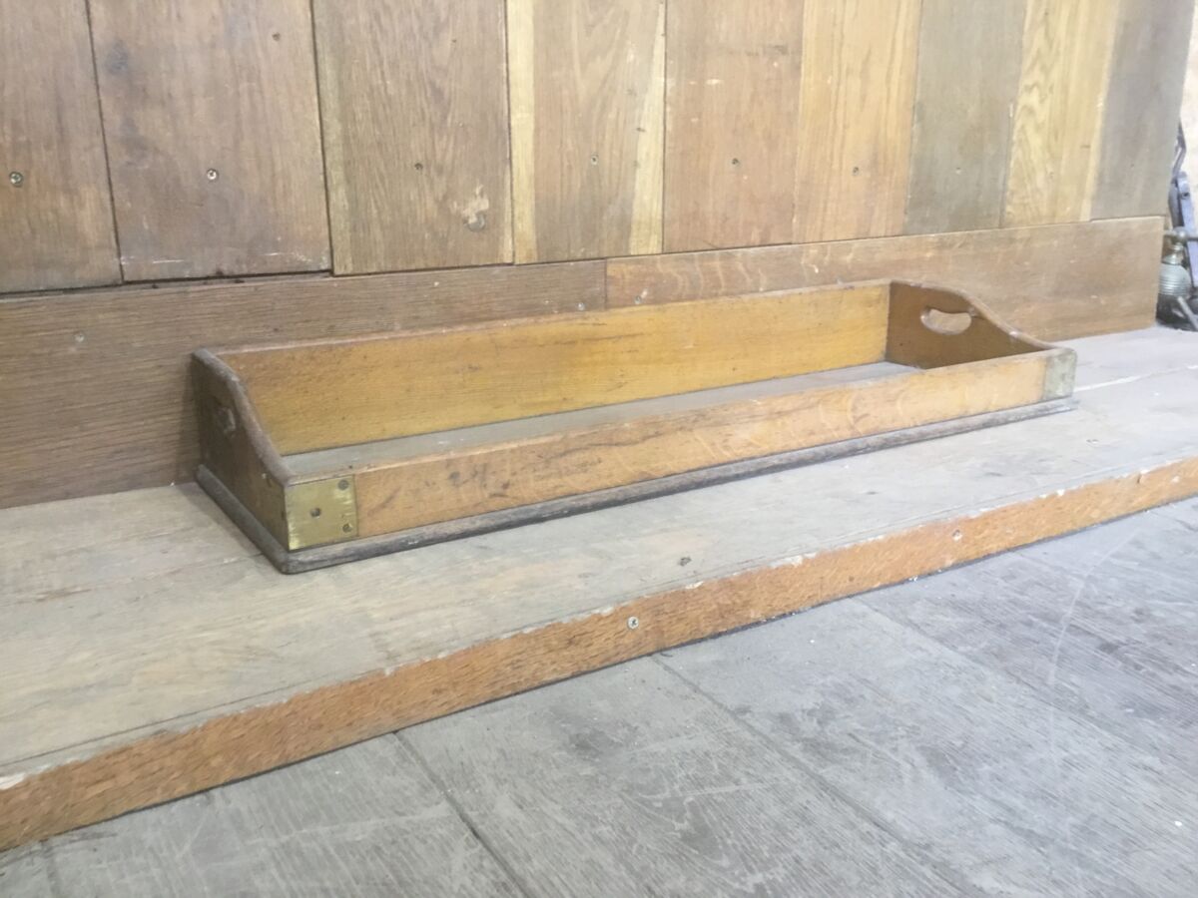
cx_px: 599
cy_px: 449
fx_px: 1073
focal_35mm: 31
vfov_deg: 45.4
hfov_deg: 58.4
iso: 125
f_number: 2.4
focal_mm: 3.3
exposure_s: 1/33
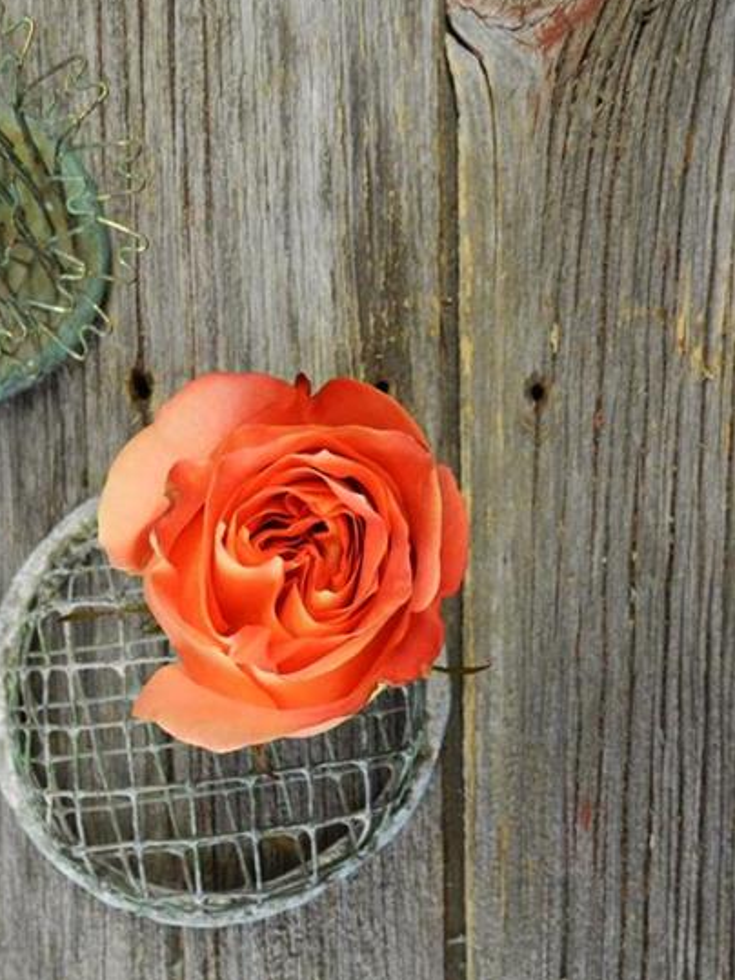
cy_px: 565
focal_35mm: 47
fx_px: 1331
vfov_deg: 40.3
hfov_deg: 30.8
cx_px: 318
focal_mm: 6.7
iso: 800
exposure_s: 1/50
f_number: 4
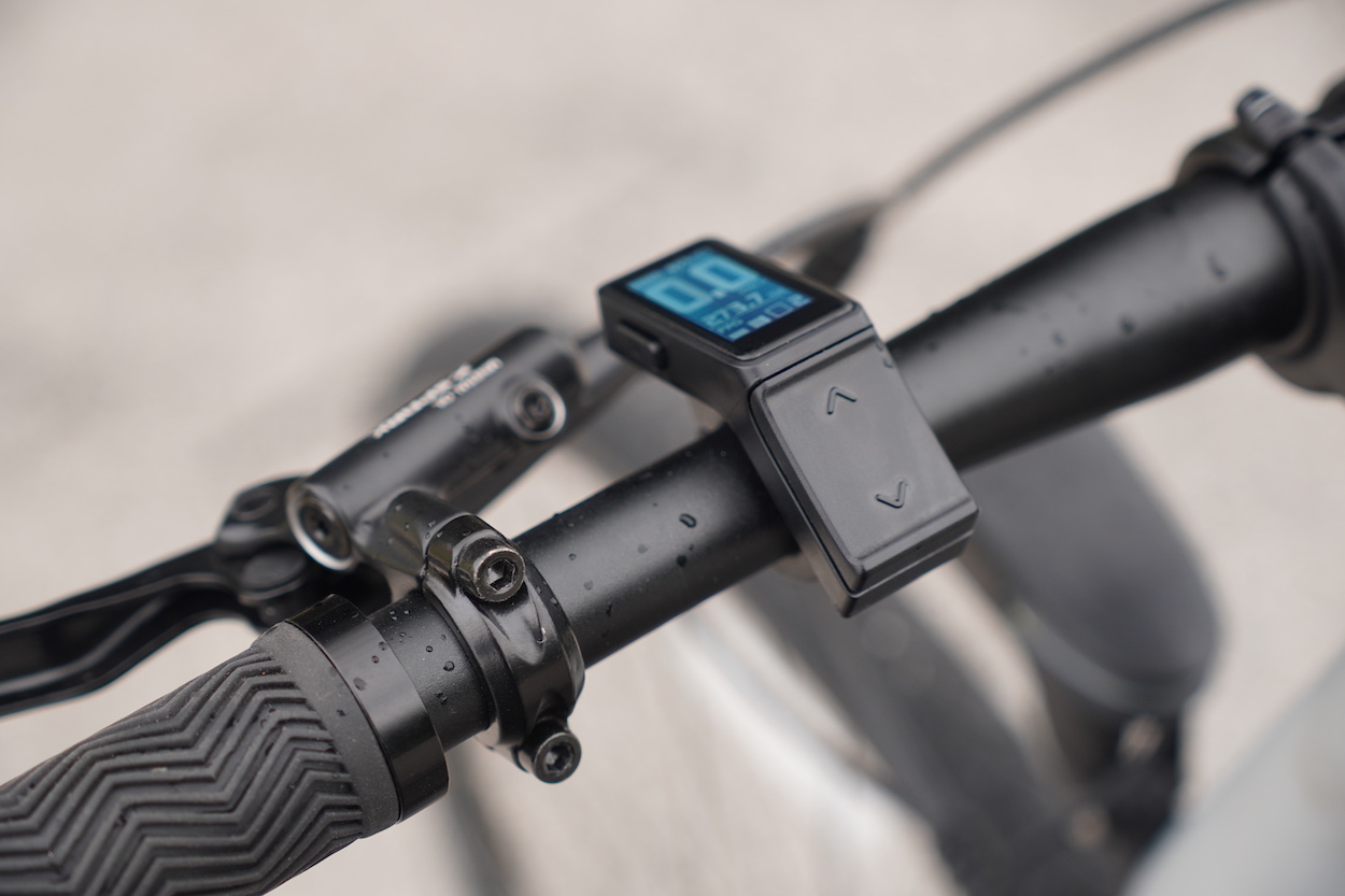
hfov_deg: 29.2
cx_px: 672
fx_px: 2577
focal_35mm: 69
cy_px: 448
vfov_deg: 19.7
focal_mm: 46
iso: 160
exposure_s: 1/80
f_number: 3.2
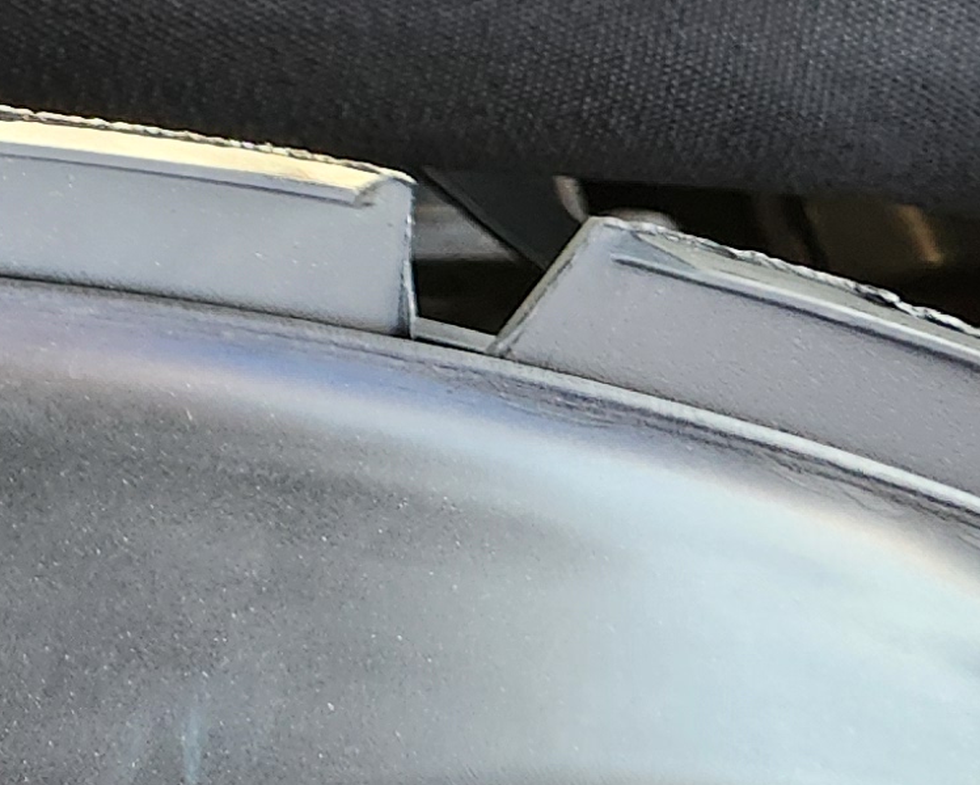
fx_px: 3482
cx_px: -647
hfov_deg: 14.5
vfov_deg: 12.2
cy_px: -410
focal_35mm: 120
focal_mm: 5.4
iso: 160
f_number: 1.8
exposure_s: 1/120
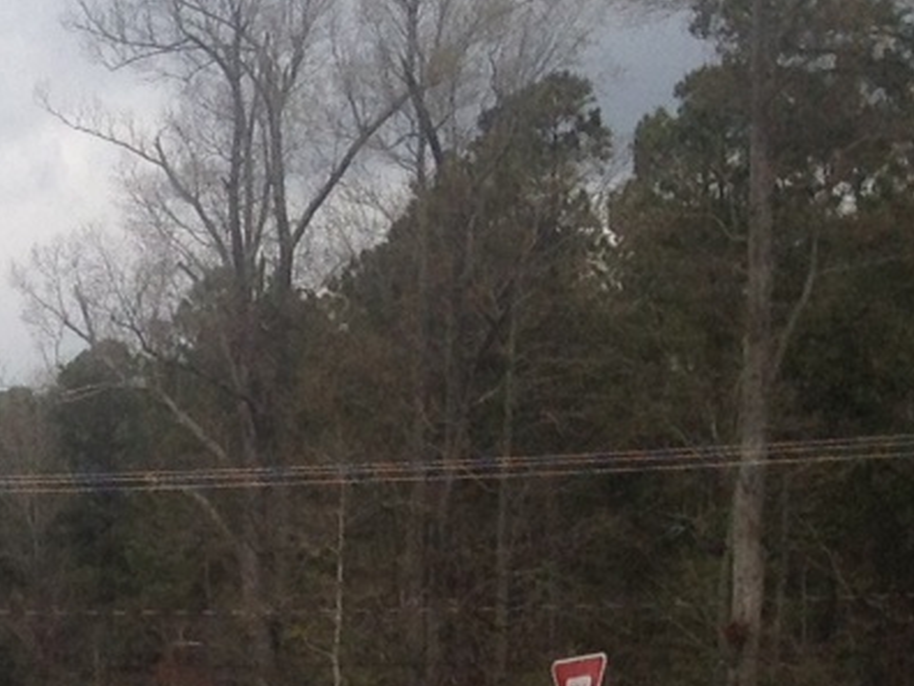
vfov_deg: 8.1
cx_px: -1371
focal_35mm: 181
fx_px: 4779
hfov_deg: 9.5
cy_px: 940
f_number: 2.4
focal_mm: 4.28
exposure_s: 1/1623
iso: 50
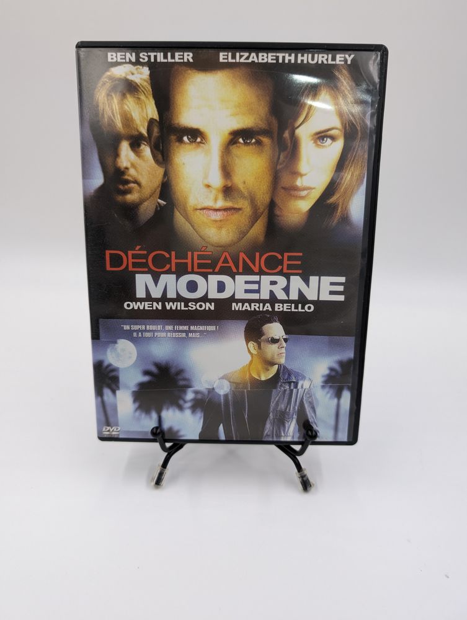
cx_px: 234
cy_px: 310
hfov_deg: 56.9
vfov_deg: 71.5
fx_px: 431
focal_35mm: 24
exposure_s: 1/82.4
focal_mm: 6.9
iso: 115
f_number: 1.68
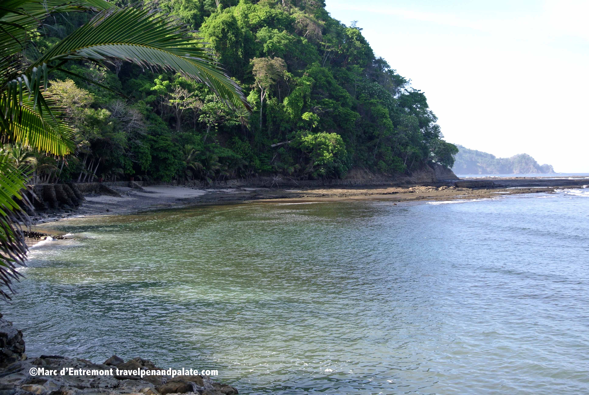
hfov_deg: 41.9
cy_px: 198
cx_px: 294
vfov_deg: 28.7
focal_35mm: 47
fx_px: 770
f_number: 4.5
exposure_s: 1/200
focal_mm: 17.5
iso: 100
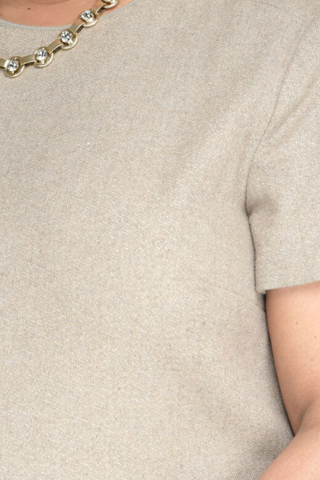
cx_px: 52
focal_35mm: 406
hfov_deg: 3.4
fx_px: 5415
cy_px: -35
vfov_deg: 5.1
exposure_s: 1/160
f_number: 8
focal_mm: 180
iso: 250
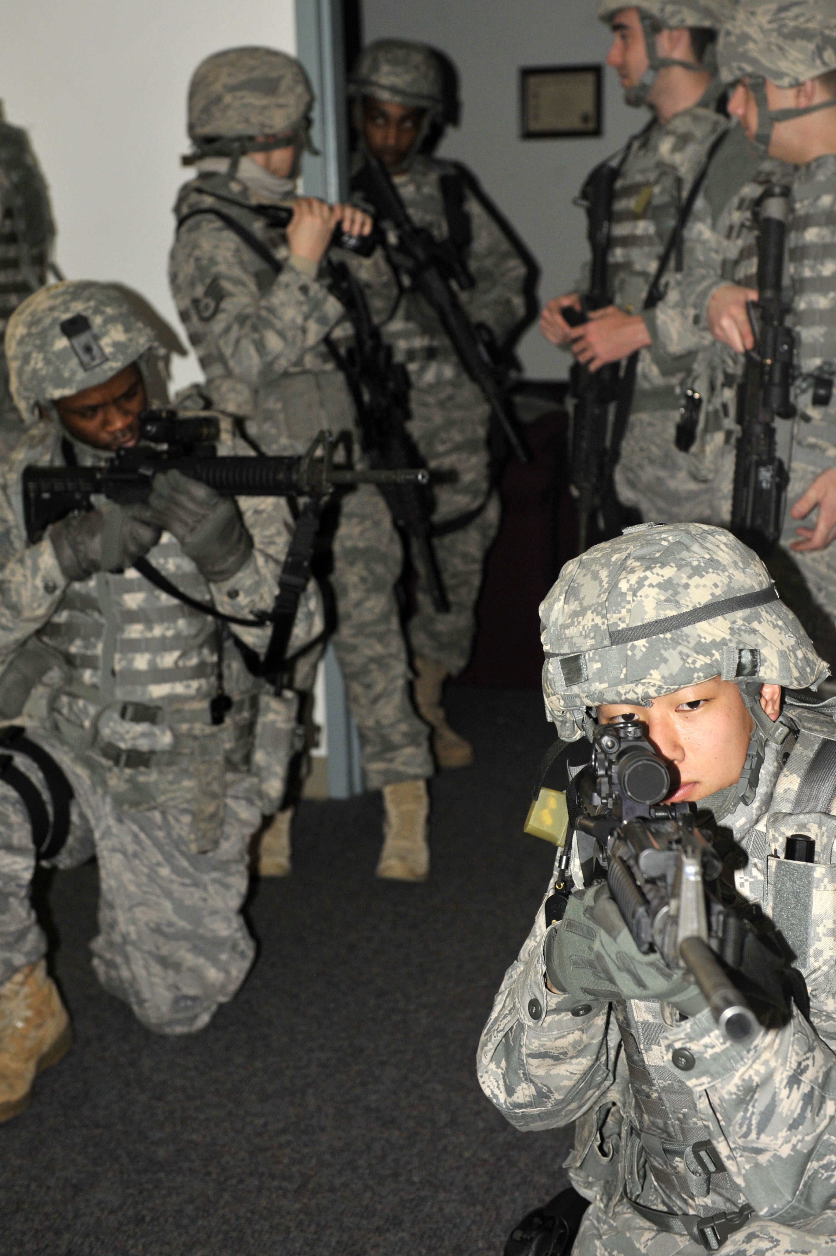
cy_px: 628
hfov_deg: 28.0
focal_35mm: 48
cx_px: 418
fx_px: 1674
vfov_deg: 41.1
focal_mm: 48
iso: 1000
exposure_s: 1/100
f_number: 4
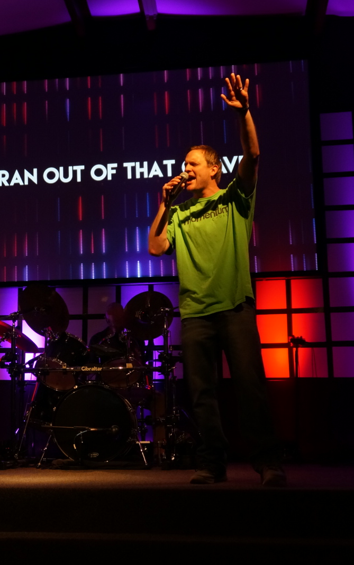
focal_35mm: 58
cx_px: 57
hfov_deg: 22.1
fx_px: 892
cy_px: 280
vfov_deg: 35.2
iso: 1600
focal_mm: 25
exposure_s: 1/60
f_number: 4.5
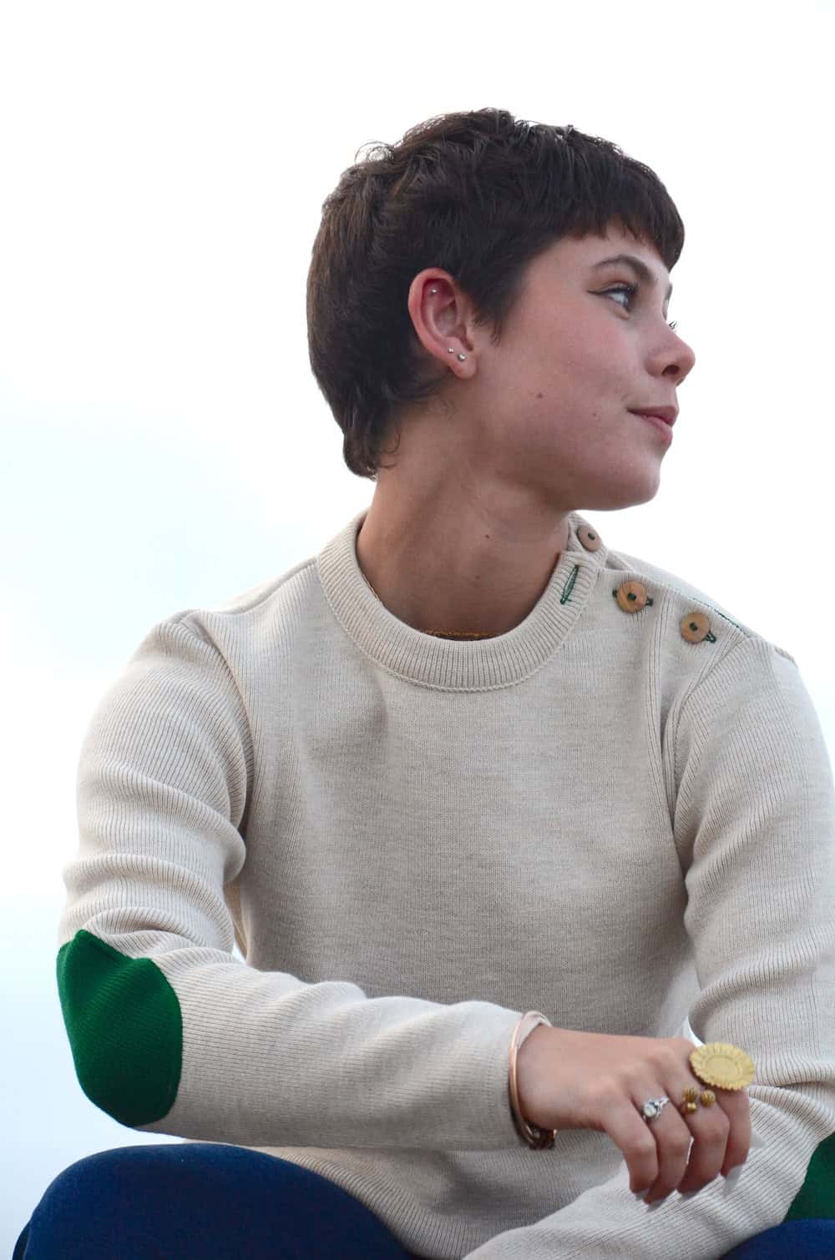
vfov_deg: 14.9
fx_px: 4823
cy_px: 630
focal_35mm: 138
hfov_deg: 9.9
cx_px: 418
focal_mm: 92
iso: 1600
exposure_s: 1/1000
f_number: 8
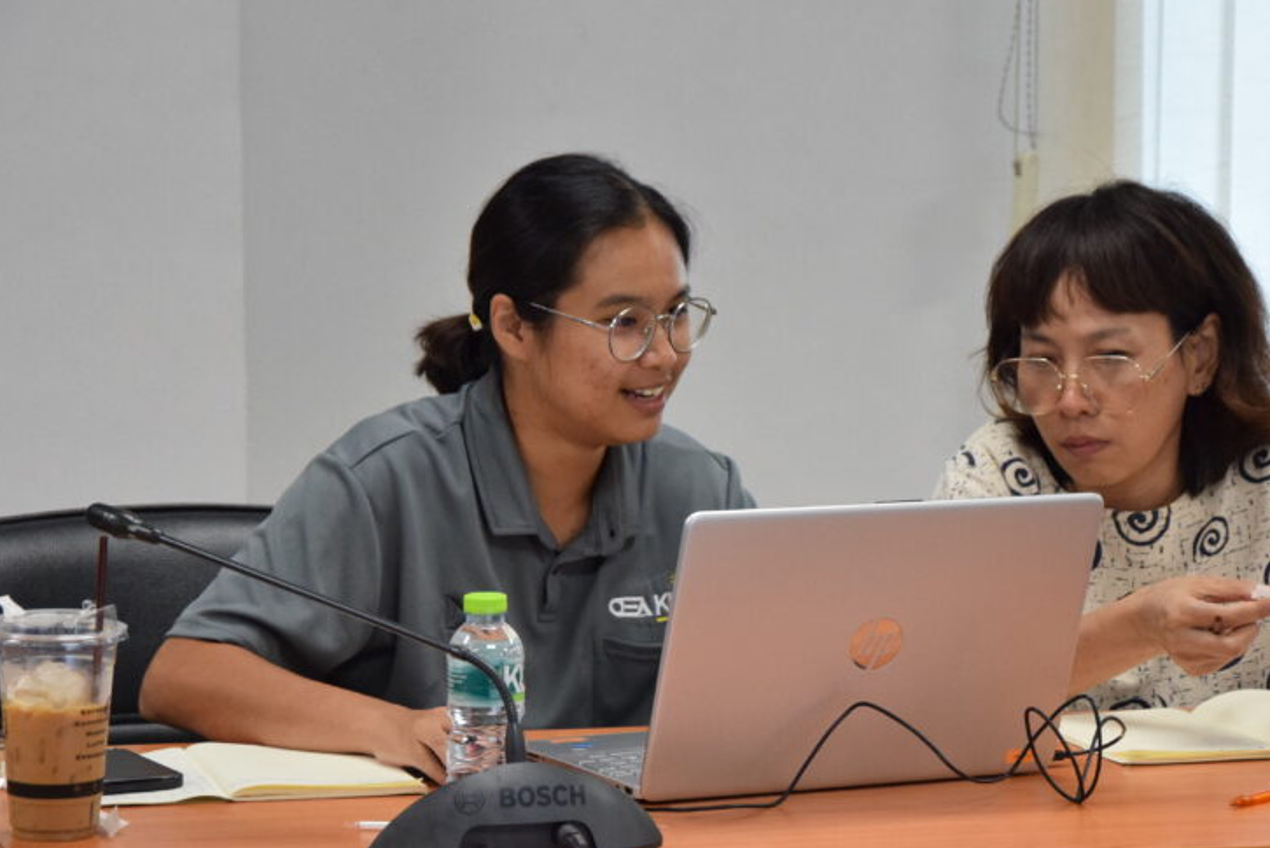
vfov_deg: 9.3
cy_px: 492
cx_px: 817
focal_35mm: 148
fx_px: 5224
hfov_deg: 13.8
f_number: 5.3
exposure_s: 1/125
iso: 1600
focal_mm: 70
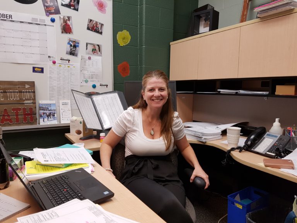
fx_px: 223
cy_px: 112
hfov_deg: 67.3
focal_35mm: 26
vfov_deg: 53.1
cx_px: 148
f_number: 1.7
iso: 100
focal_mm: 4.2
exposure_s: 1/60
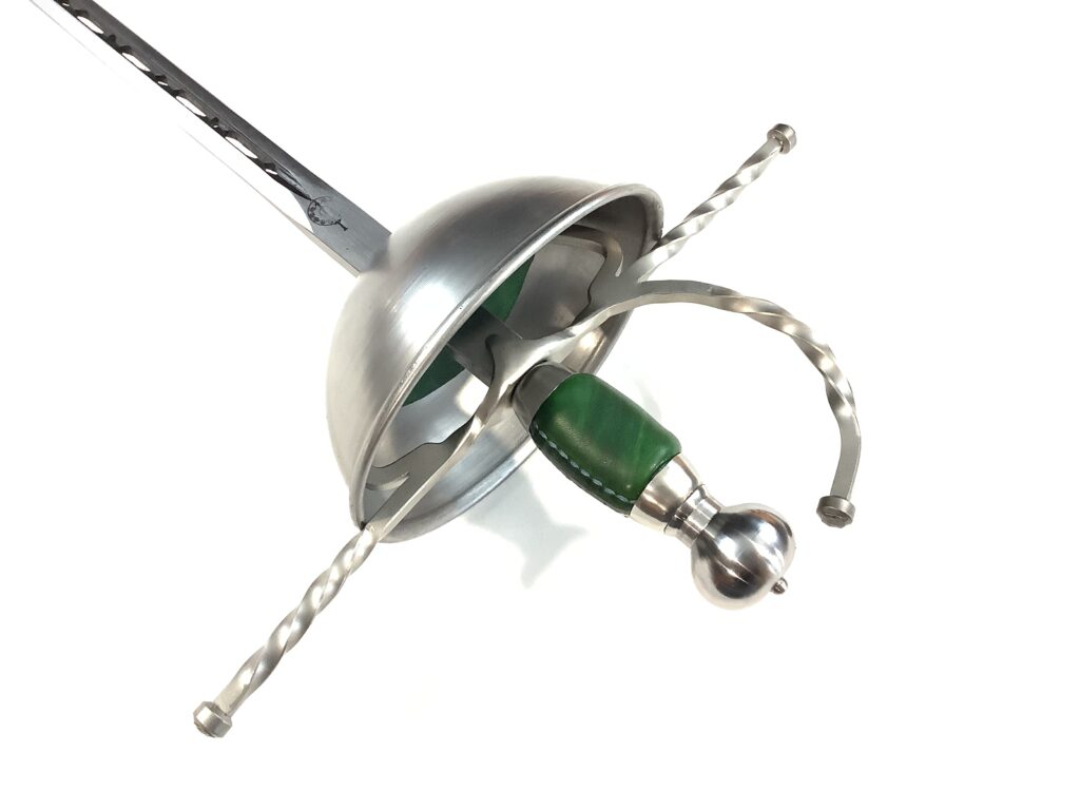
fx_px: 967
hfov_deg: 58.4
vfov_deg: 45.4
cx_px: 540
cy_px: 405
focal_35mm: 31
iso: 250
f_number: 2.4
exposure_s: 1/60
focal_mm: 3.3
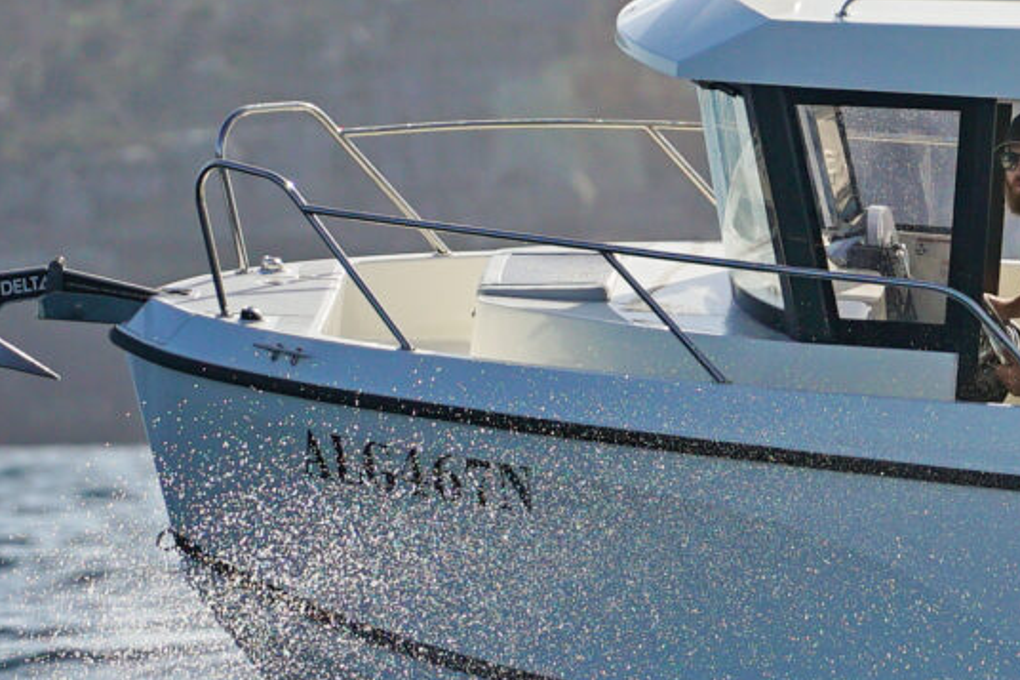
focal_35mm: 765
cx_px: 1212
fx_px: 21667
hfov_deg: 2.7
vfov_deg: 1.8
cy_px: 23
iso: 400
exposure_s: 1/8000
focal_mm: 200
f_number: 4
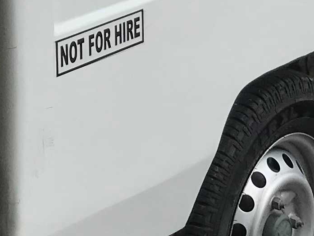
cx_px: 33
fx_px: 1470
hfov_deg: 12.1
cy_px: -193
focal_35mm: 162
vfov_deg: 8.8
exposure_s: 1/1570
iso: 20
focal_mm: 3.99
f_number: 1.8
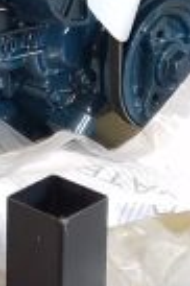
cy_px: -96
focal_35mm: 105
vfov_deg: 18.1
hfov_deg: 12.7
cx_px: -46
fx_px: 833
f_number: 1.8
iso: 64
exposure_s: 1/50
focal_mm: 6.4
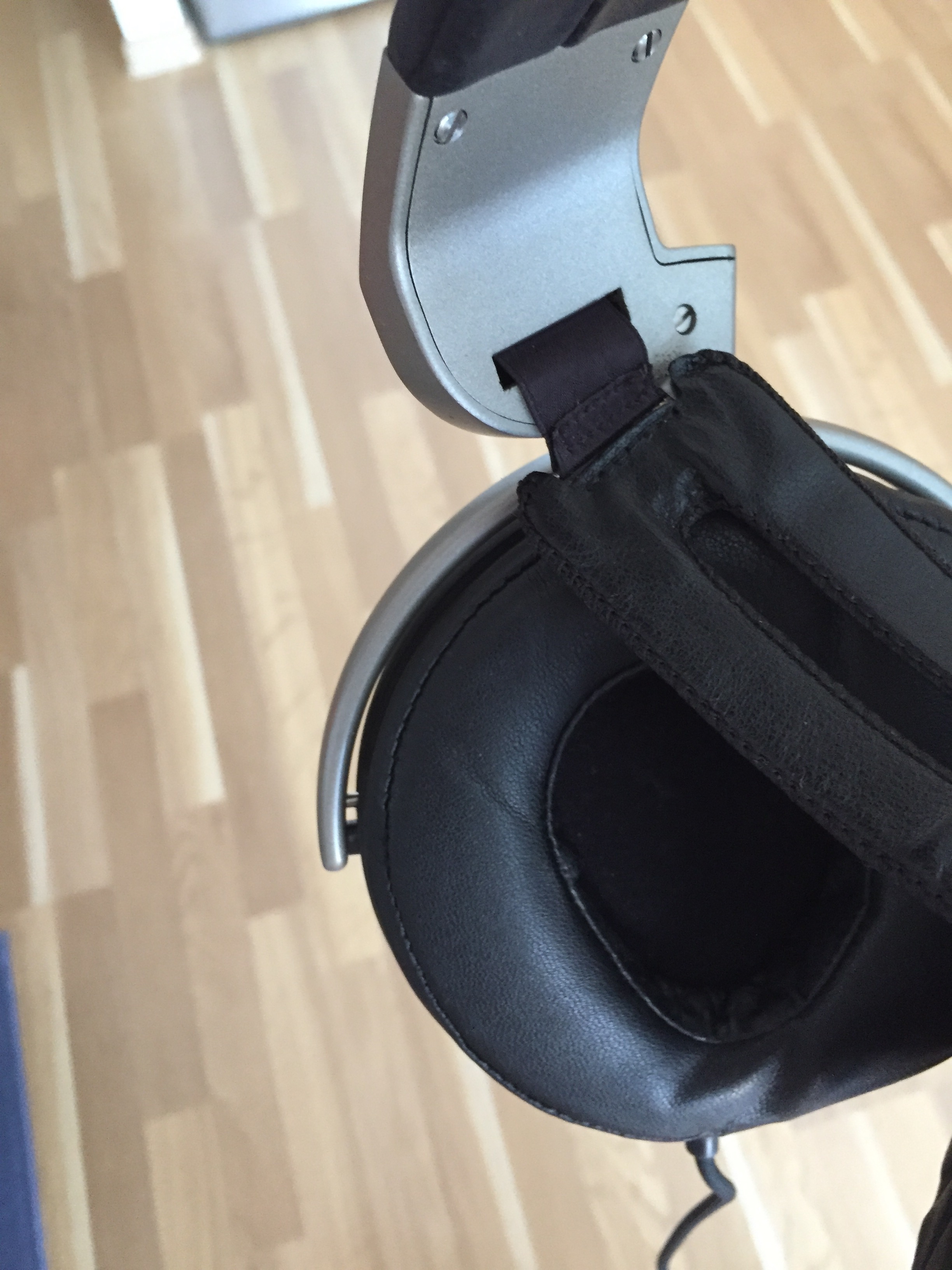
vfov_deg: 61.7
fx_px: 1063
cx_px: 476
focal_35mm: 29
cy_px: 635
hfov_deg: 48.2
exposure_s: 1/17
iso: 250
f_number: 2.2
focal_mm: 4.15
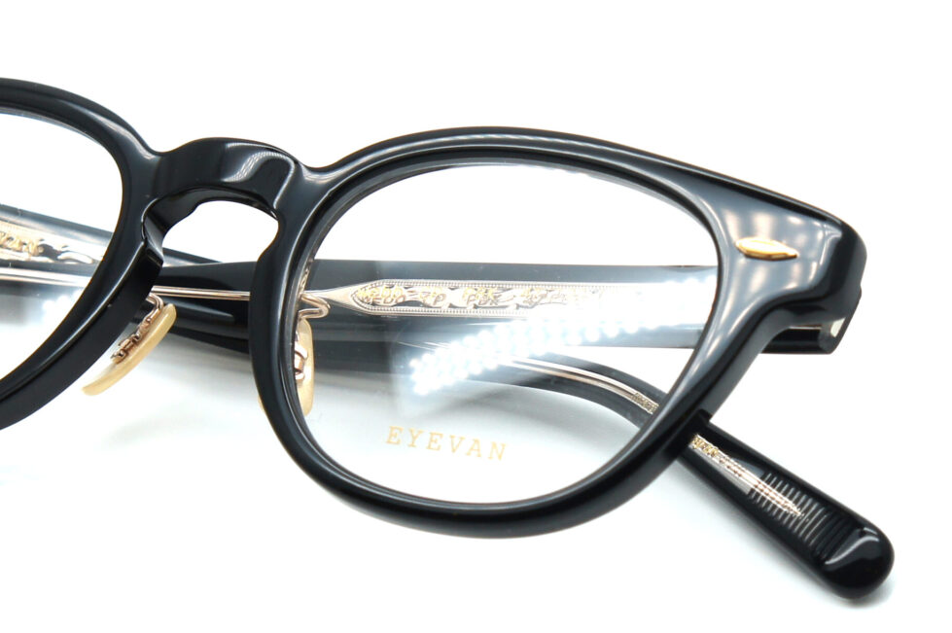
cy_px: 321
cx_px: 482
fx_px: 3593
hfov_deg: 15.1
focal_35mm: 136
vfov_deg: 10.1
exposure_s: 1/160
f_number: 7.1
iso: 200
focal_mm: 36
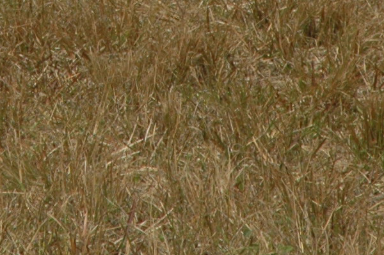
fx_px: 10024
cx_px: -6
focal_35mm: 941
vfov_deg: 1.5
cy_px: -378
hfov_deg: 2.2
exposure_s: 1/500
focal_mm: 125
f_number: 13
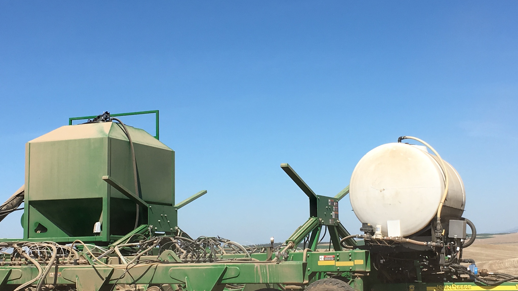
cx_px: 261
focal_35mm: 63
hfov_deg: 33.3
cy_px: 152
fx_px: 865
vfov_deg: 19.1
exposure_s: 1/1923
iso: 25
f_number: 2.2
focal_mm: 4.15
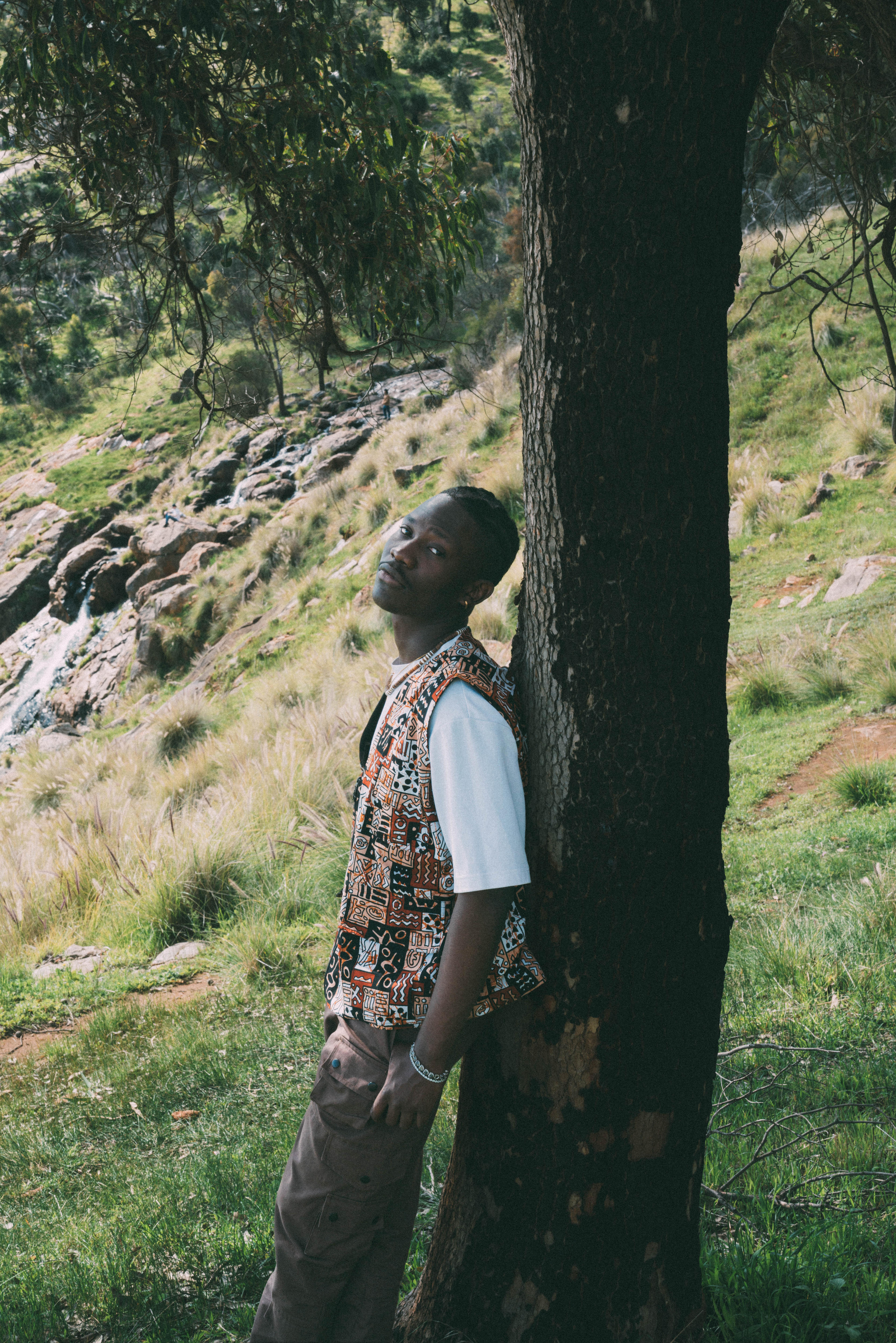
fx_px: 2052
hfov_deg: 24.6
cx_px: 448
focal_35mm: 55
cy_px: 672
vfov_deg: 36.2
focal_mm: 55
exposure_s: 1/80
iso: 100
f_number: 14
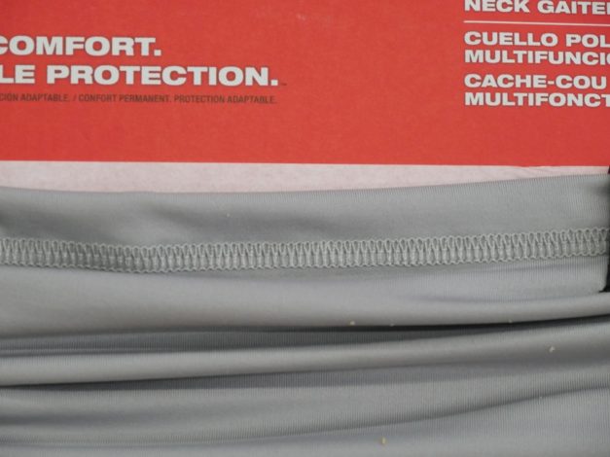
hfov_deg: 12.2
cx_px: 305
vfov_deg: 9.2
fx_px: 2854
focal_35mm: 162
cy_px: 228
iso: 3200
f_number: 5.4
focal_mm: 81
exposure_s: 1/200
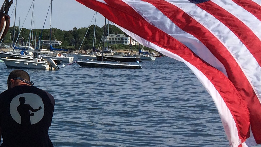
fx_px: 422
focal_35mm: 61
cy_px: 68
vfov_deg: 19.7
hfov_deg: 32.9
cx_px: 34
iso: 40
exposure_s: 1/4115
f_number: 2.2
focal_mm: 4.12
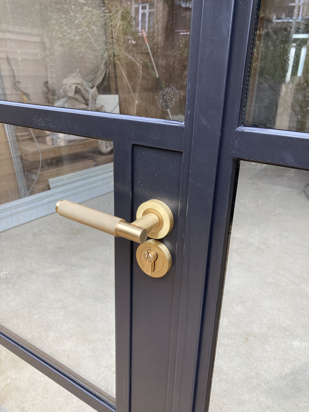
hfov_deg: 49.7
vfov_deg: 63.4
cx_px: 154
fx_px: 333
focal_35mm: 28
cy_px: 206
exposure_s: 1/121
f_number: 1.8
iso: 50
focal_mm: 3.99
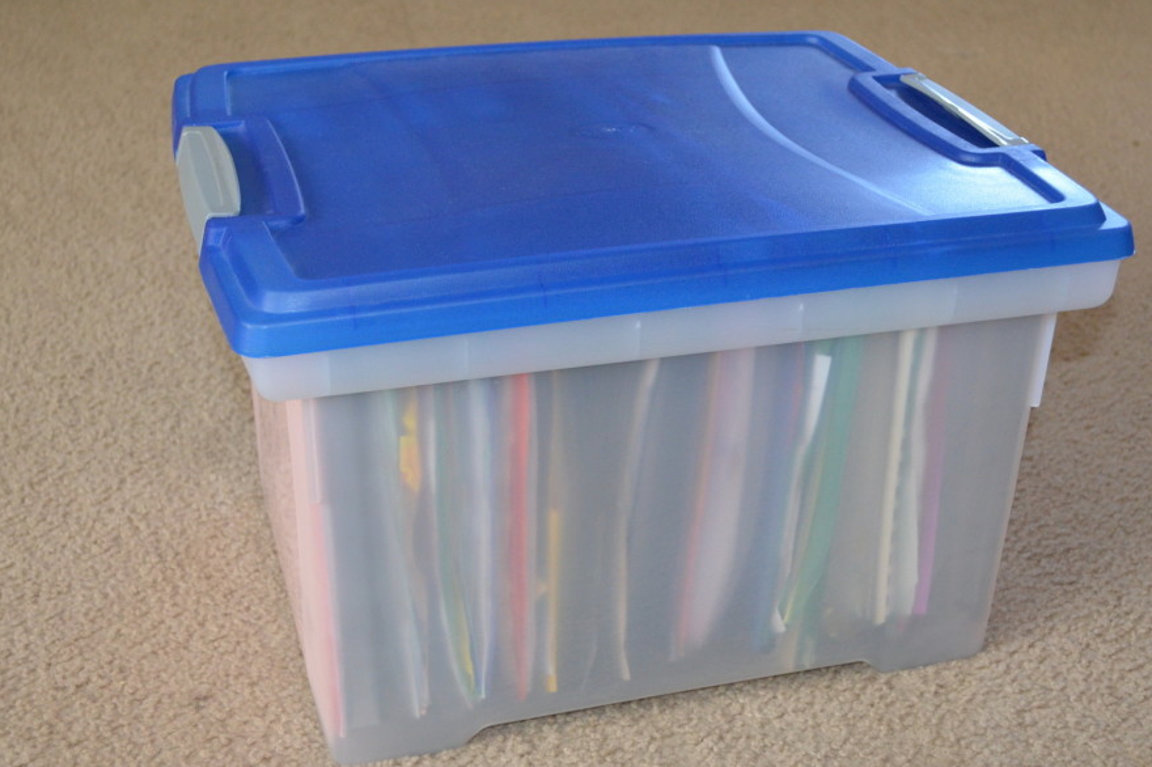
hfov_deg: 45.4
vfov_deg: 31.2
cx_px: 581
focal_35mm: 43
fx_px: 1375
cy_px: 385
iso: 2000
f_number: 4.5
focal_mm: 28
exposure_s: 1/60
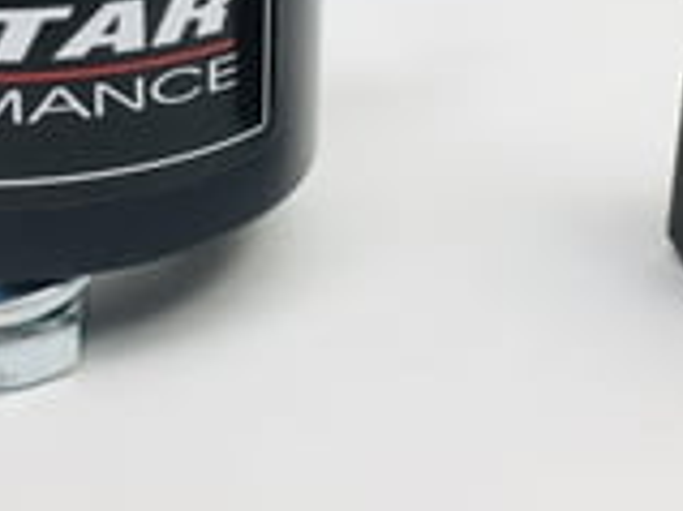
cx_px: 331
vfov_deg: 19.7
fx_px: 1439
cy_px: 30
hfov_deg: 26.7
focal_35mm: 73
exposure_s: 1/120
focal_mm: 4.15
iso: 32
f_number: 2.2
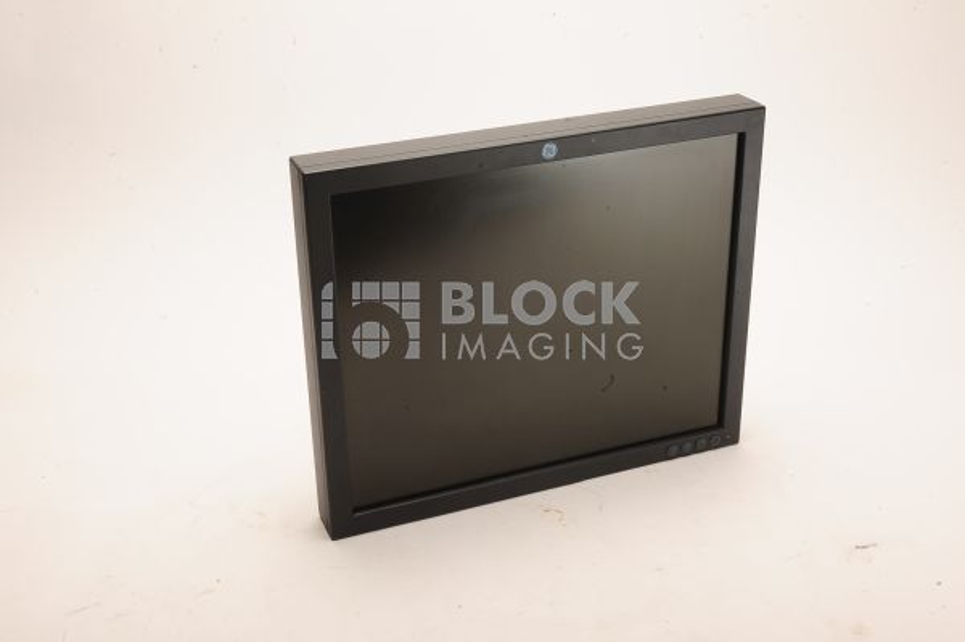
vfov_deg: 26.9
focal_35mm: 50
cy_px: 321
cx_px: 482
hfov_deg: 39.6
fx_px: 1339
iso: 320
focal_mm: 50
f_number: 18
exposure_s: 1/125
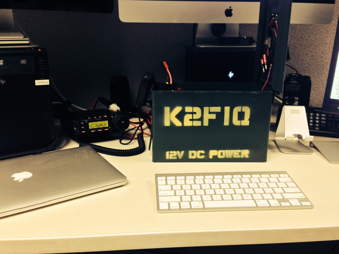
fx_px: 323
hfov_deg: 55.4
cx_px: 170
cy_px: 127
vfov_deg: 42.9
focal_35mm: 33
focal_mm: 4.12
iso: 64
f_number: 2.4
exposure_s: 1/20
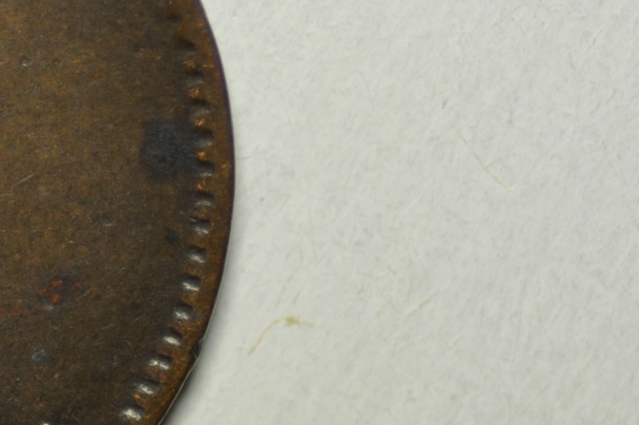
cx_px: -240
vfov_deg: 4.8
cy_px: 208
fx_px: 5090
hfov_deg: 7.1
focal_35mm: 287
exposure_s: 1/250
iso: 800
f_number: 4
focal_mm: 60
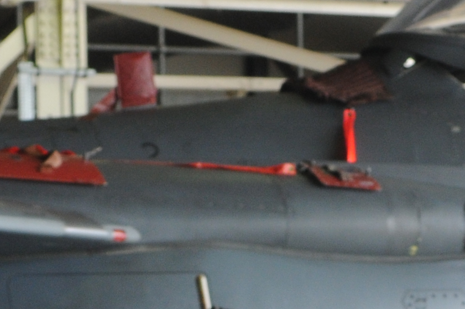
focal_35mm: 268
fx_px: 3452
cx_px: 239
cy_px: 540
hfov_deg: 7.7
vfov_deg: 5.1
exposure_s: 1/60
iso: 400
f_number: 6.3
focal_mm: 35
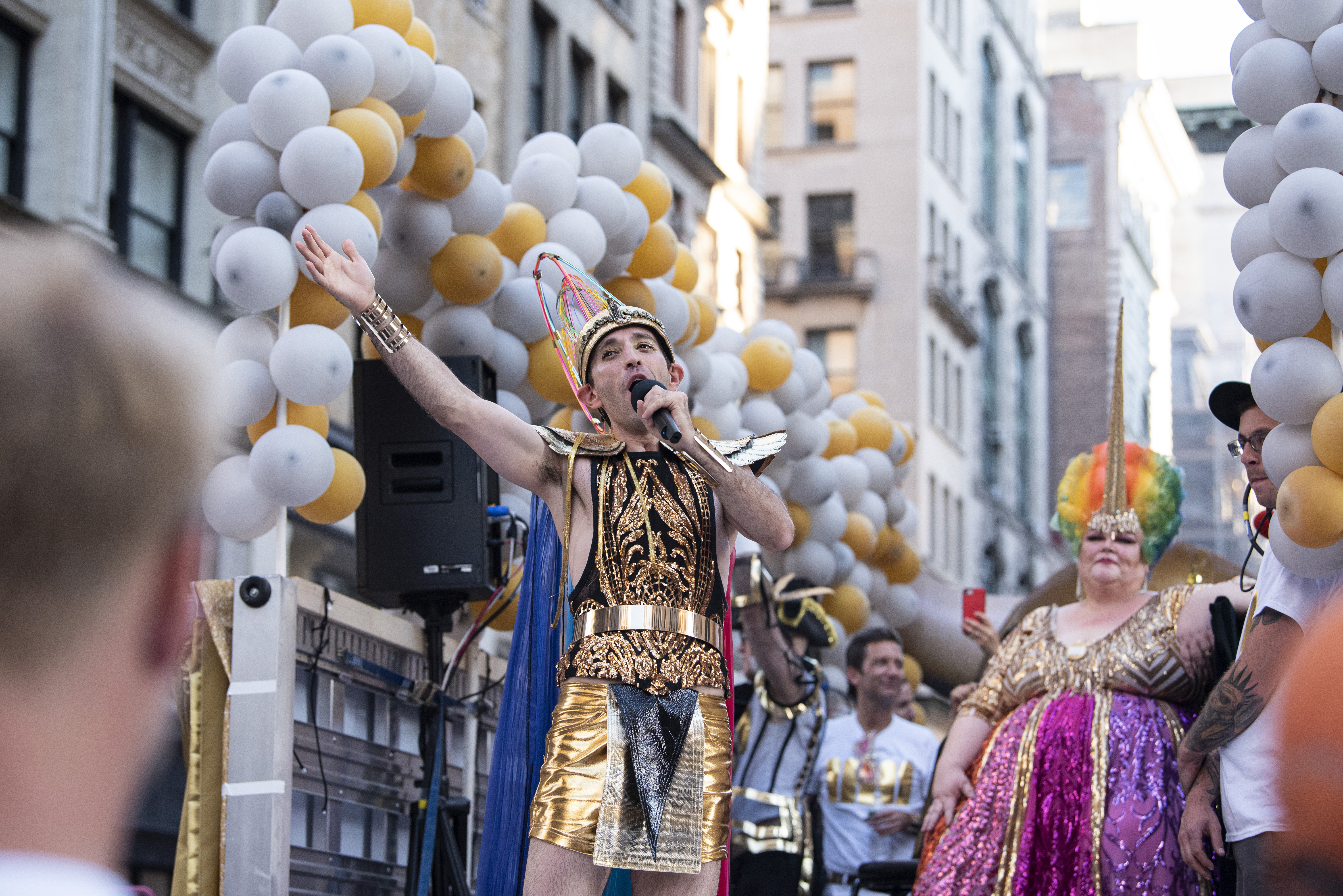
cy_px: 448
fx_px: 3209
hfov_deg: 23.6
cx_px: 672
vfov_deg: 15.9
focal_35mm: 86
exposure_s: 1/800
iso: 1600
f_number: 4
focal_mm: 86
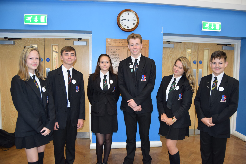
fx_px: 184
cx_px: 123
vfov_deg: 47.9
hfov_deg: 67.4
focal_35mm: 27
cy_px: 82
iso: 800
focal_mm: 18
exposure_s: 1/80
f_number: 4.5
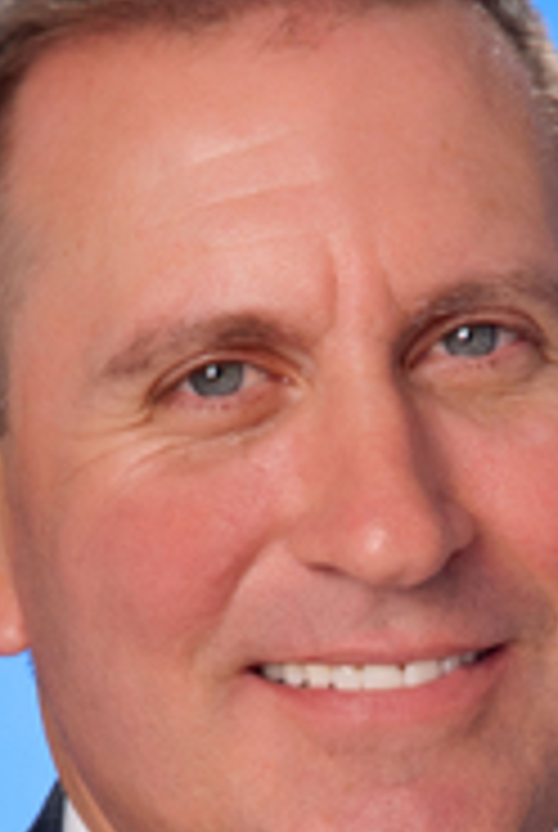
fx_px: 7875
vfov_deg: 6.0
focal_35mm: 340
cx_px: 405
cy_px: 1003
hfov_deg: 4.1
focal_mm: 70
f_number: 8
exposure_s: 1/160
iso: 200
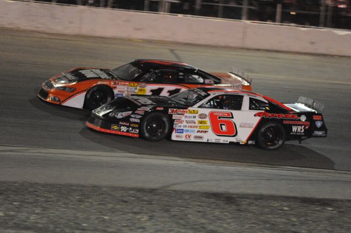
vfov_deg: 7.6
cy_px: 116
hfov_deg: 11.4
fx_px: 1754
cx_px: 176
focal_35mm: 180
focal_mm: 180
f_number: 3.2
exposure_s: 1/320
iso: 12800
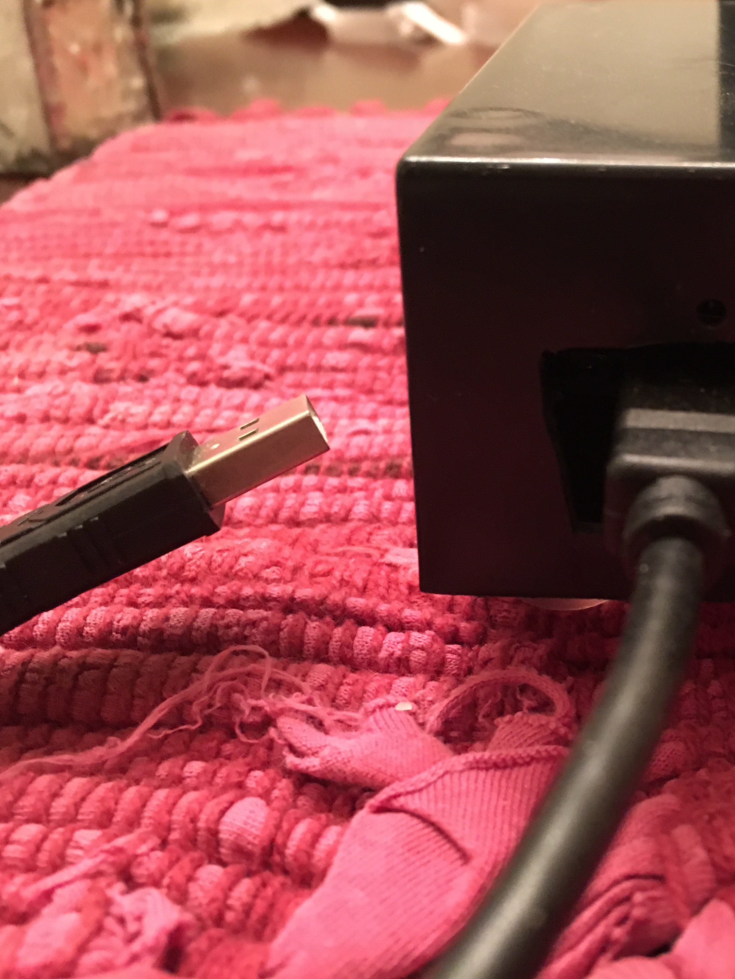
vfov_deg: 47.9
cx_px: 656
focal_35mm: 39
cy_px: 487
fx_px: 1104
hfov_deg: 34.8
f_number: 2.2
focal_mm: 4.15
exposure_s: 1/15
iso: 400
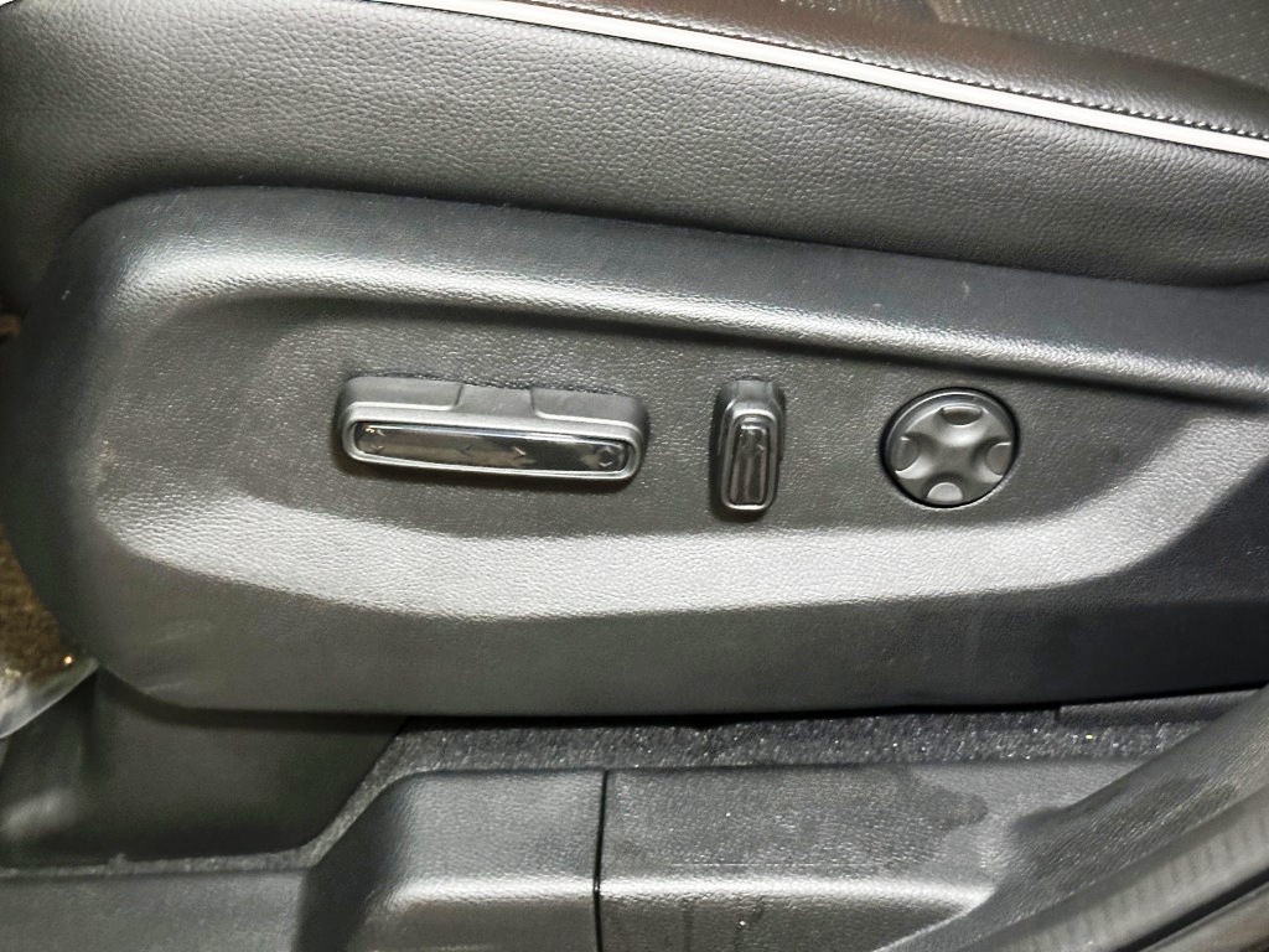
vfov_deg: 30.3
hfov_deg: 39.7
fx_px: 1760
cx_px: 634
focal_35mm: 48
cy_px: 476
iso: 640
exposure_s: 1/30
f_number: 1.78
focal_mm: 6.86
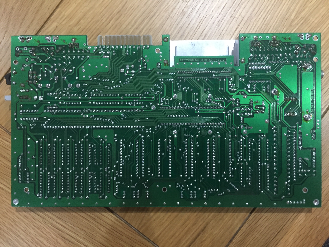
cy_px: 124
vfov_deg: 48.2
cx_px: 164
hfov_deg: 61.7
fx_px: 276
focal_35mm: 29
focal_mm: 4.15
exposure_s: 1/25
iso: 250
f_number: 2.2
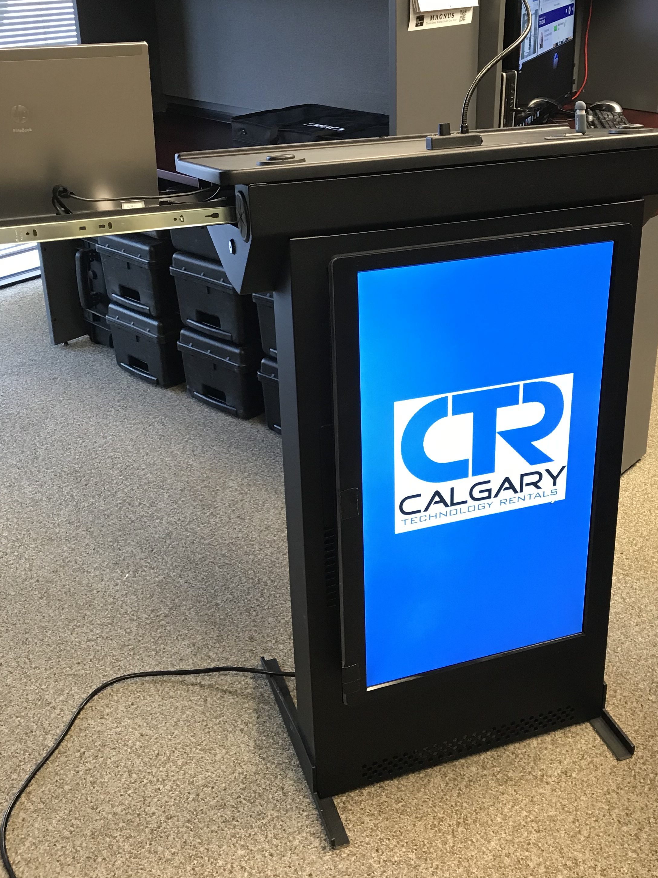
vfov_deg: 47.7
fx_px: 989
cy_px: 372
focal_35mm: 39
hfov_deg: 36.7
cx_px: 390
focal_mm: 3.99
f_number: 1.8
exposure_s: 1/15
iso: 40
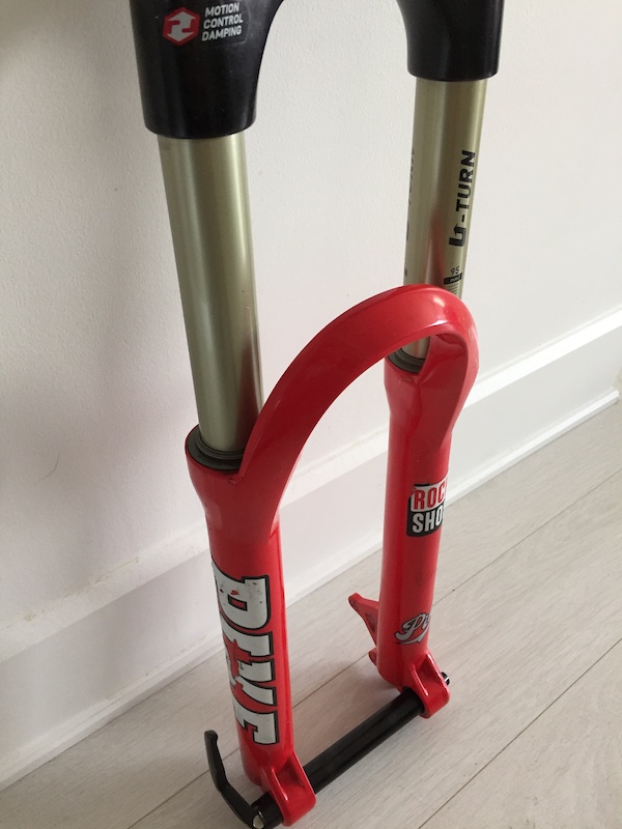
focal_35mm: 29
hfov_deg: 48.2
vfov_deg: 61.7
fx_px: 695
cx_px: 311
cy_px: 414
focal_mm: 4.15
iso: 50
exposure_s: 1/30
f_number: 2.2
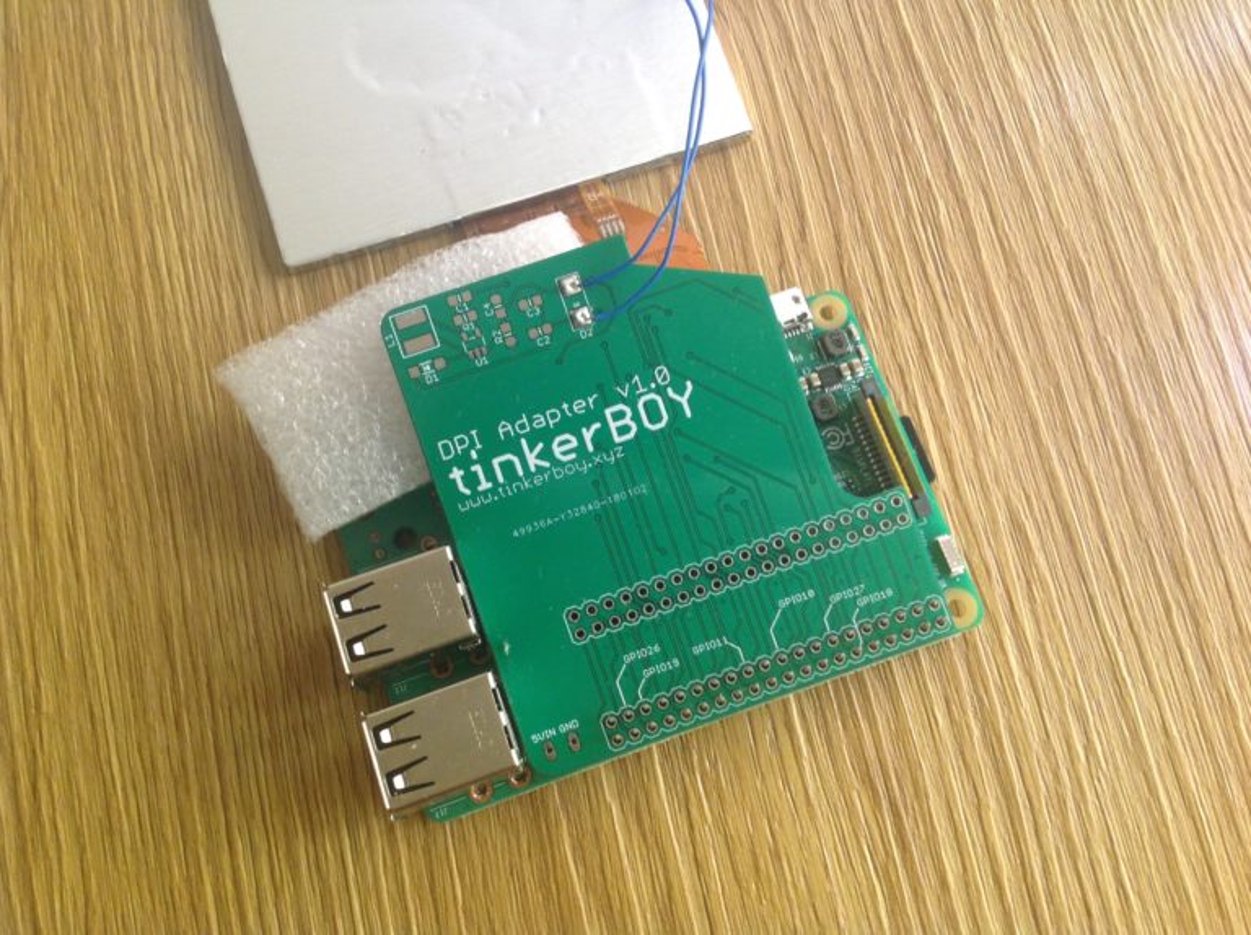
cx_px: 626
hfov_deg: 52.7
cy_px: 468
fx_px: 1263
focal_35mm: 35
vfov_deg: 40.6
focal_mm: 4.28
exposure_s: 1/60
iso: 80
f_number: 2.4
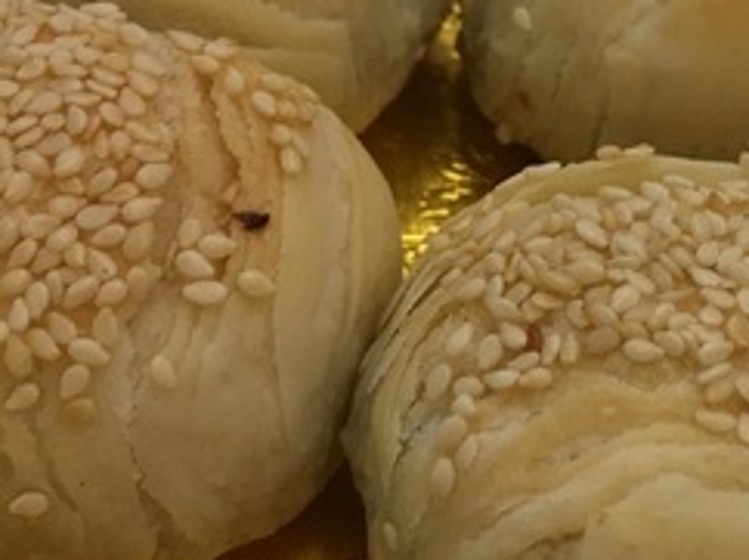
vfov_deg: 20.4
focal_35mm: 72
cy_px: 263
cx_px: 662
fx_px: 1556
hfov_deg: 26.2
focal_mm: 4.15
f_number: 2.2
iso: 40
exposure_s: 1/15
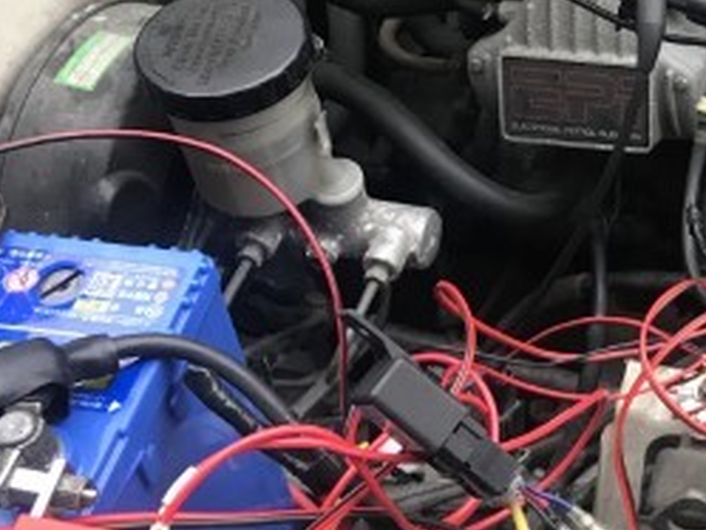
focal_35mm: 72
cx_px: 777
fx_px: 1469
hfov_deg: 25.1
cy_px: 136
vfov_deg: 20.3
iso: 20
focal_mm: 3.99
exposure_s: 1/30
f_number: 1.8
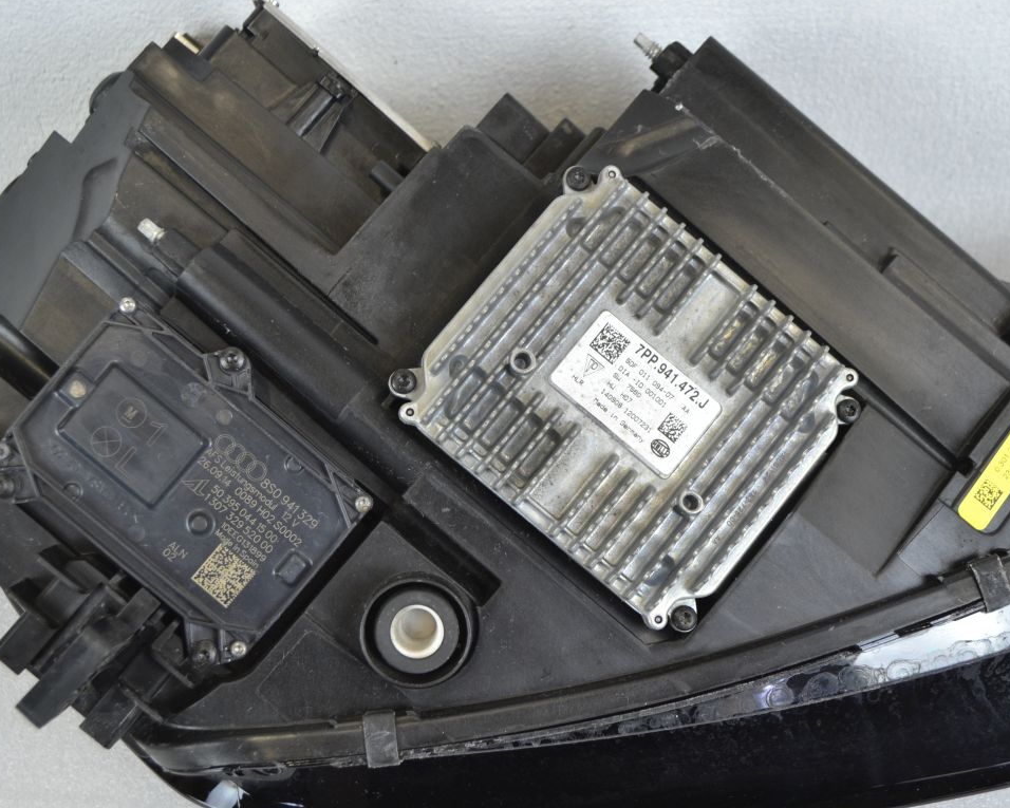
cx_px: 583
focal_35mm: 49
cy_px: 422
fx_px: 1465
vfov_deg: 30.8
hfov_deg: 38.0
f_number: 4.2
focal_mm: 26
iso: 400
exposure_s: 1/30
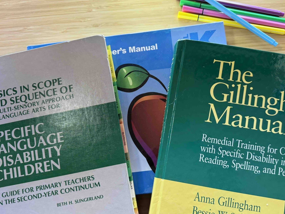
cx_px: 155
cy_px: 115
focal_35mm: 31
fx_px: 255
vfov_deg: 45.4
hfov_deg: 58.3
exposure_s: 1/60
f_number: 1.78
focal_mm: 6.76
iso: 250
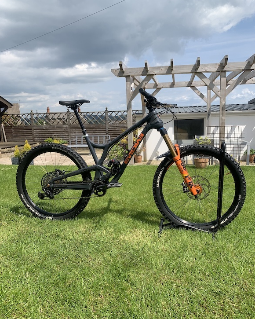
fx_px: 264
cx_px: 130
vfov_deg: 62.2
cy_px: 165
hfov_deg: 51.5
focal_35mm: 28
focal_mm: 4.25
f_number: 1.8
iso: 25
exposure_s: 1/2309
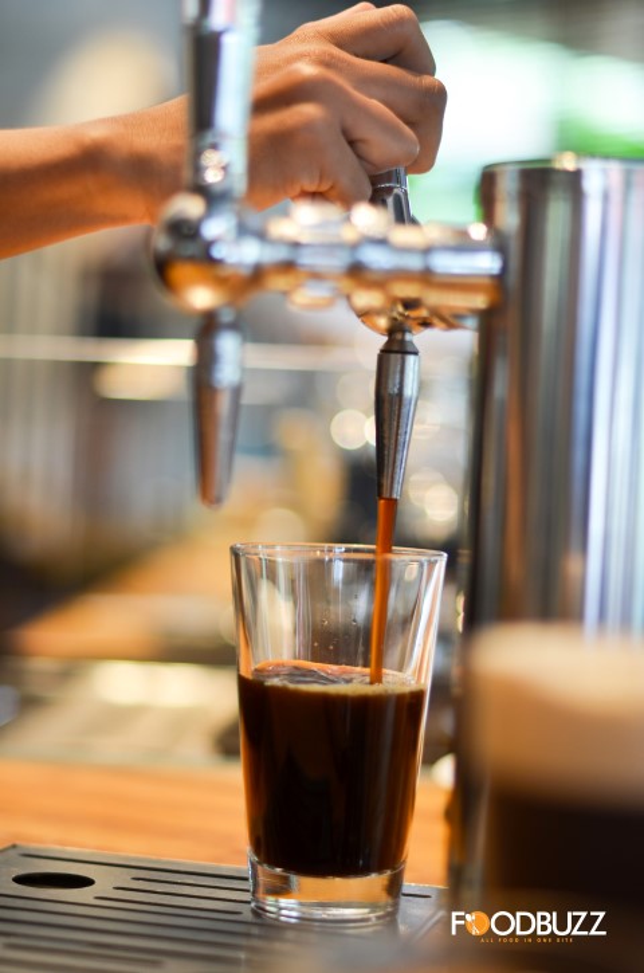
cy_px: 486
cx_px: 322
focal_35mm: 75
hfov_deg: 18.1
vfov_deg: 27.0
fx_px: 2022
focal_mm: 50
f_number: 1.4
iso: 100
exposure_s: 1/60
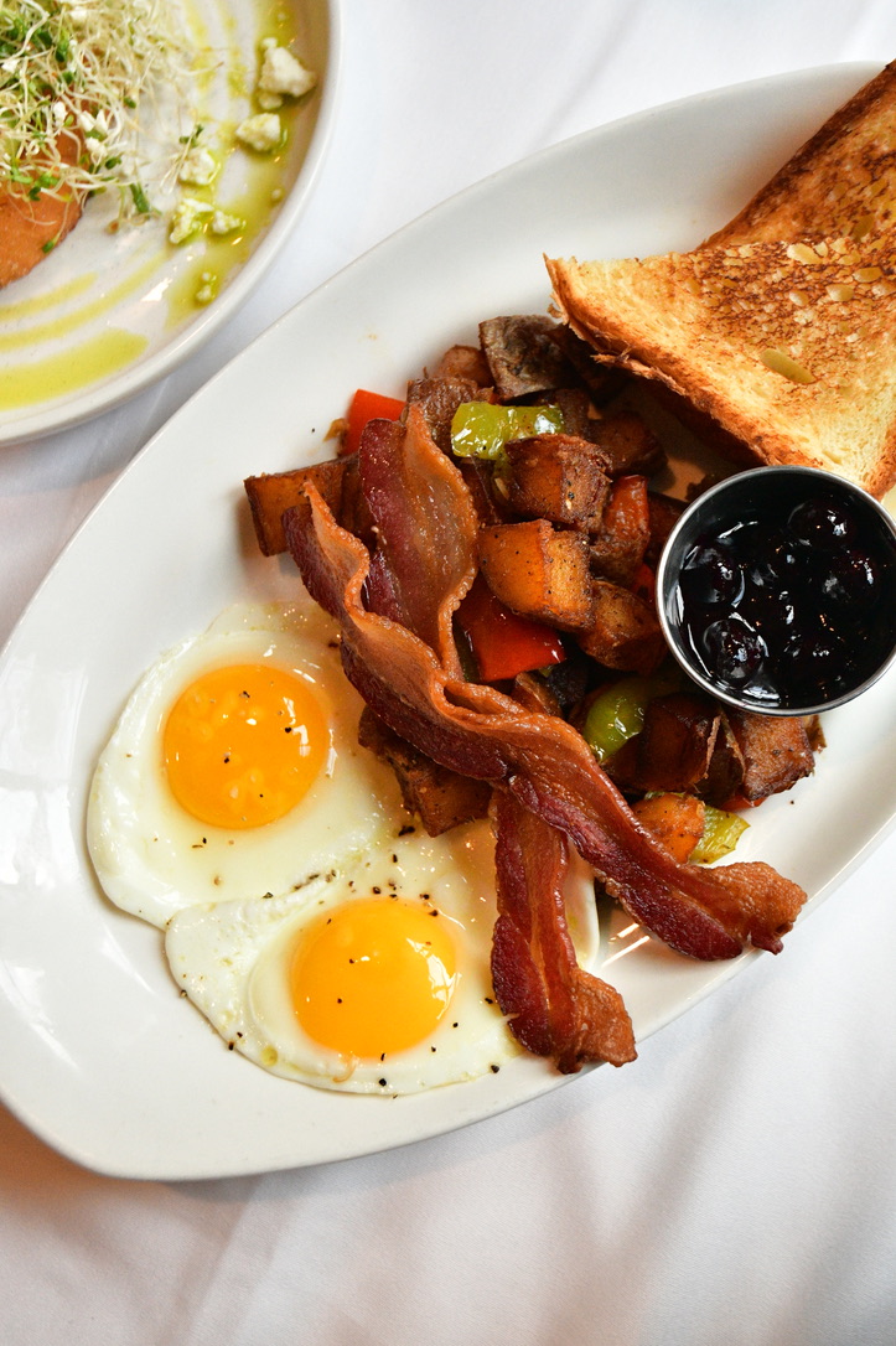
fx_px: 1345
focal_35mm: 36
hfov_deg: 36.8
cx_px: 448
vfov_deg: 53.2
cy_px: 673
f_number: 4
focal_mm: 24
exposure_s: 1/1000
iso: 4000
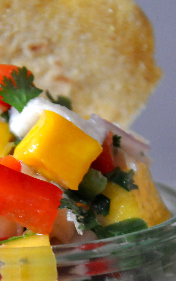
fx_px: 2386
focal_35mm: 311
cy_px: 213
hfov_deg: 4.2
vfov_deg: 6.7
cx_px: 34
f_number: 5.6
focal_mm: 105
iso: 1600
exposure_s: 1/20
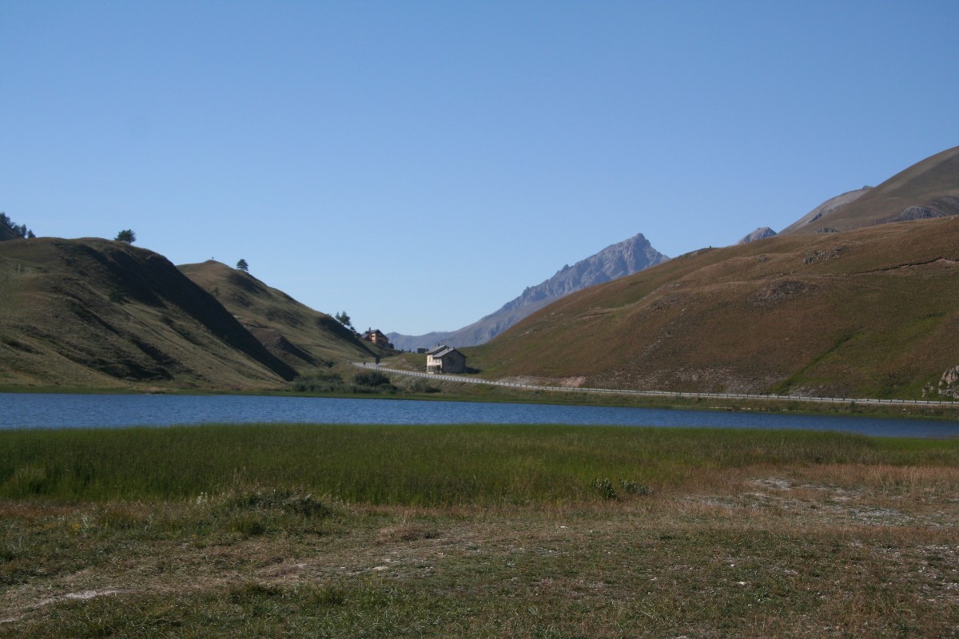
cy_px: 320
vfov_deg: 22.3
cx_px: 480
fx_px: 1625
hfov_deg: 32.9
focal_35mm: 61
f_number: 8
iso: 400
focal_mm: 38
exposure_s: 1/800
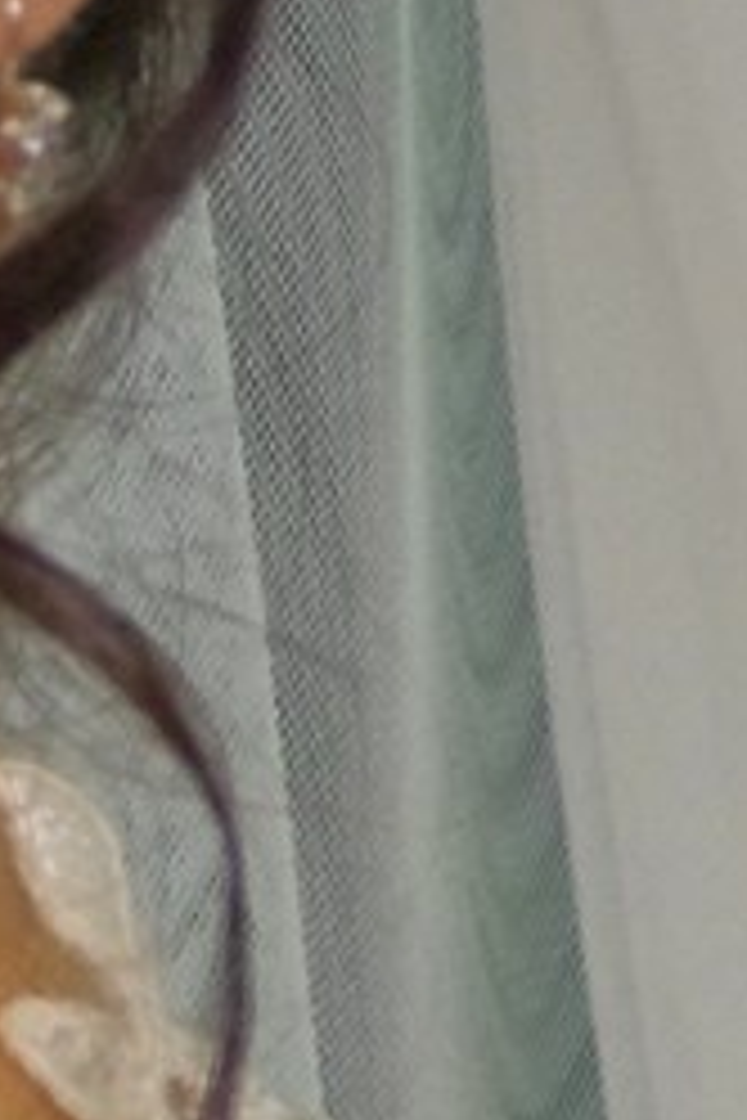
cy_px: 553
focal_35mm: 1494
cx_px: -1217
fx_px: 46504
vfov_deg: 1.4
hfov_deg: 0.9
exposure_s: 1/30
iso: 2500
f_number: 6.3
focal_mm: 155
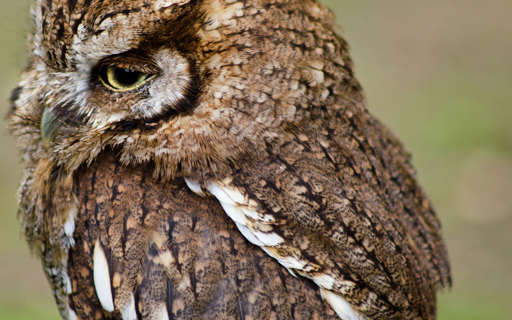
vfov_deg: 2.1
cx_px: 177
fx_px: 8762
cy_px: 106
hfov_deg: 3.3
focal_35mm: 628
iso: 125
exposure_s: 1/125
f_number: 5.6
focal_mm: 300
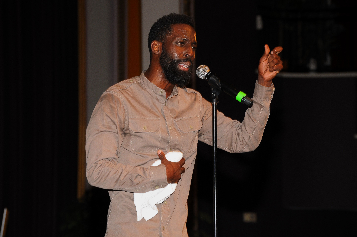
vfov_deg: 8.2
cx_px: 178
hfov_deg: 12.2
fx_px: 1664
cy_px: 118
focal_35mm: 168
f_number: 6.3
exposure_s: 1/100
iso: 320
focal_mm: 112
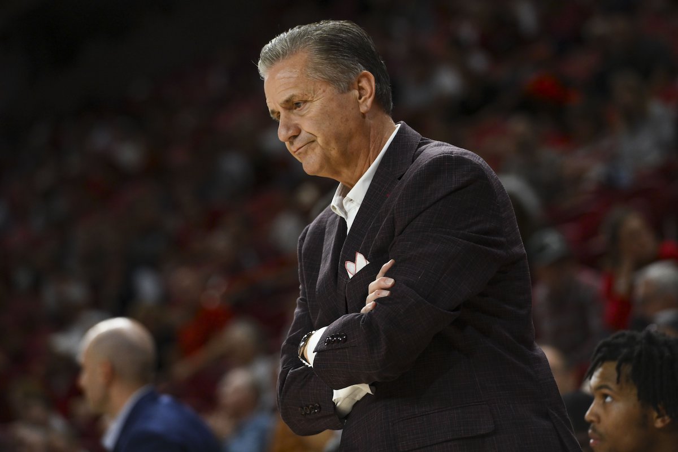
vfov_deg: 6.9
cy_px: 226
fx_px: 3766
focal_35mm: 200
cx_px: 339
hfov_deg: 10.3
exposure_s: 1/1000
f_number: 3.5
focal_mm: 200
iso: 2500
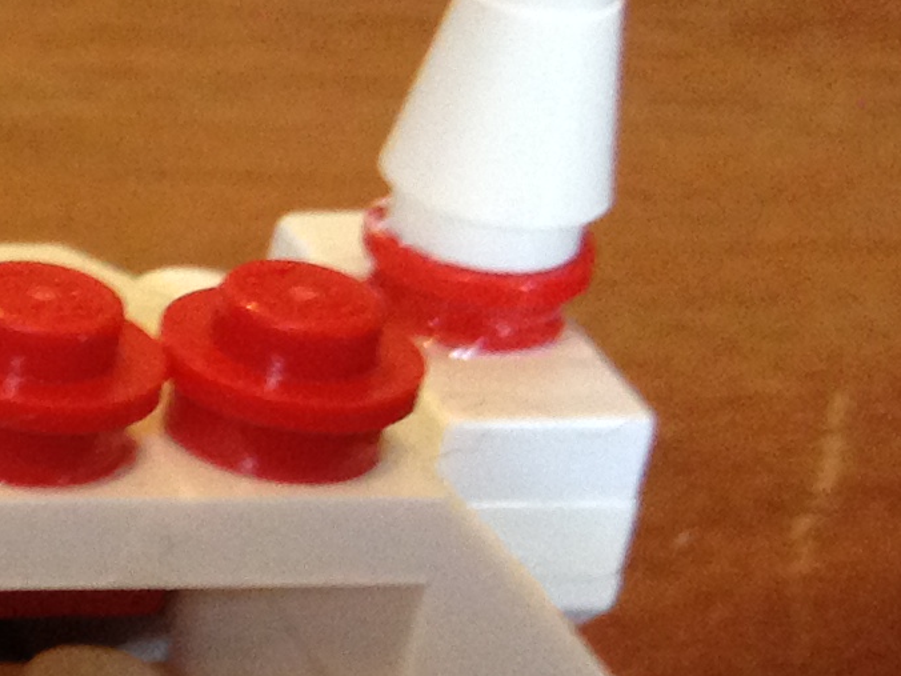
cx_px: -1240
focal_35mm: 169
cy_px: 507
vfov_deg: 8.8
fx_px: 4399
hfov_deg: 10.2
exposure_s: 1/20
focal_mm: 4.28
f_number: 2.4
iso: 160
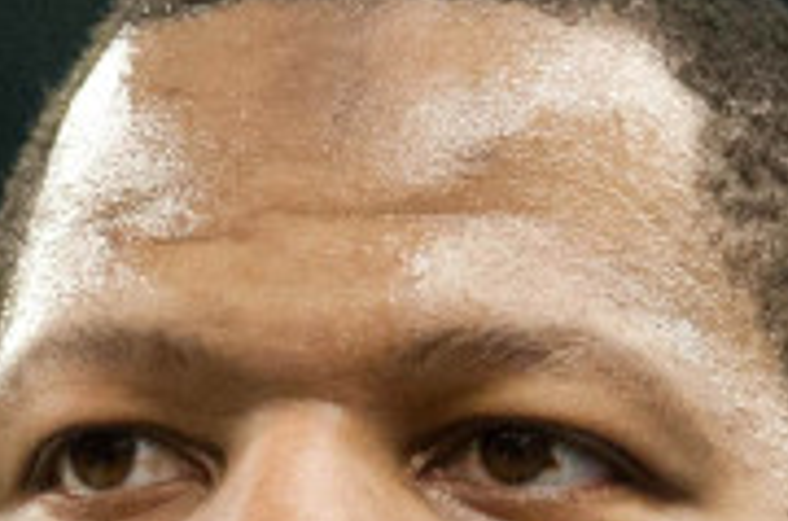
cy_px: 847
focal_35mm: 1255
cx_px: 333
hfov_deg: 1.6
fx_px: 27398
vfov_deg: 1.1
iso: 4000
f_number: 4
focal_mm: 220
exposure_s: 1/800
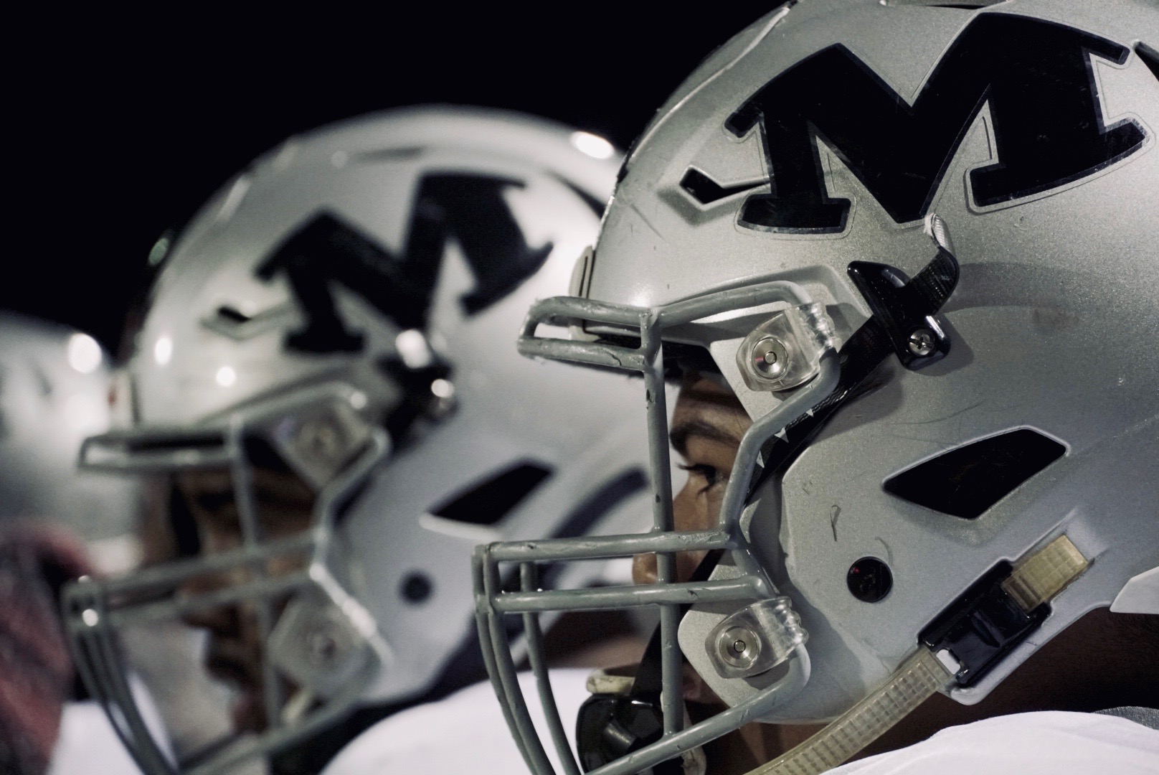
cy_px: 388
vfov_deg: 7.6
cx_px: 580
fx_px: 5799
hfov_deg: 11.4
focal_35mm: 180
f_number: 5.6
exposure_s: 1/125
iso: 8000
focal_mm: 120
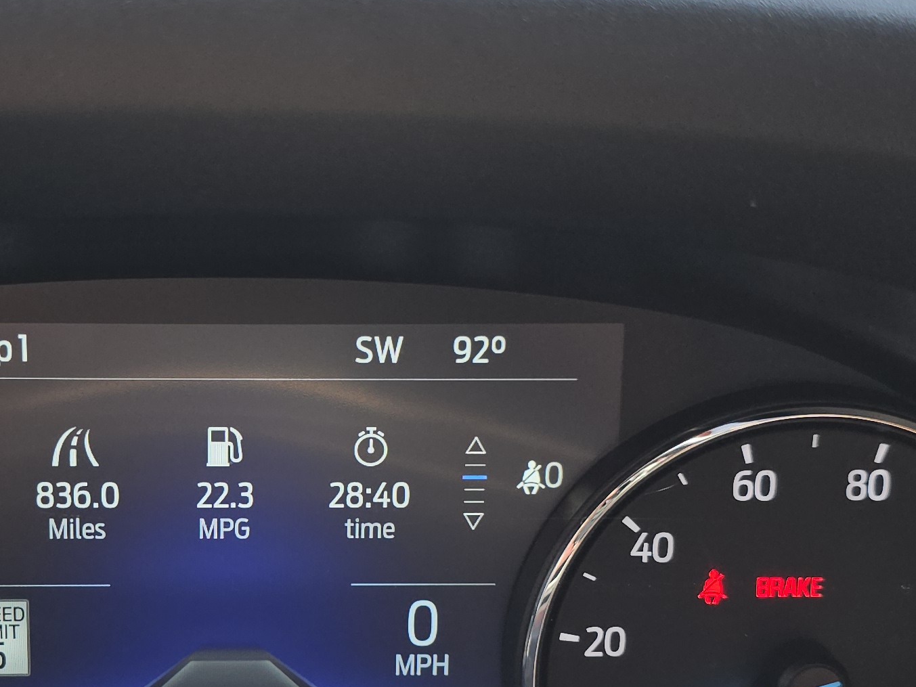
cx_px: 271
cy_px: 508
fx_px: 1800
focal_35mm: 68
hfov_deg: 28.3
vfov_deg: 21.4
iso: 32
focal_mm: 6.3
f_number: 1.7
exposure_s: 1/180
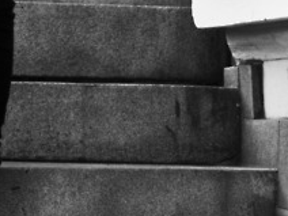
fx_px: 1980
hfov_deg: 8.3
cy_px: -193
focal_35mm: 238
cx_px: 16
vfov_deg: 6.1
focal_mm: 50
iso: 800
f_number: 2
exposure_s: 1/320
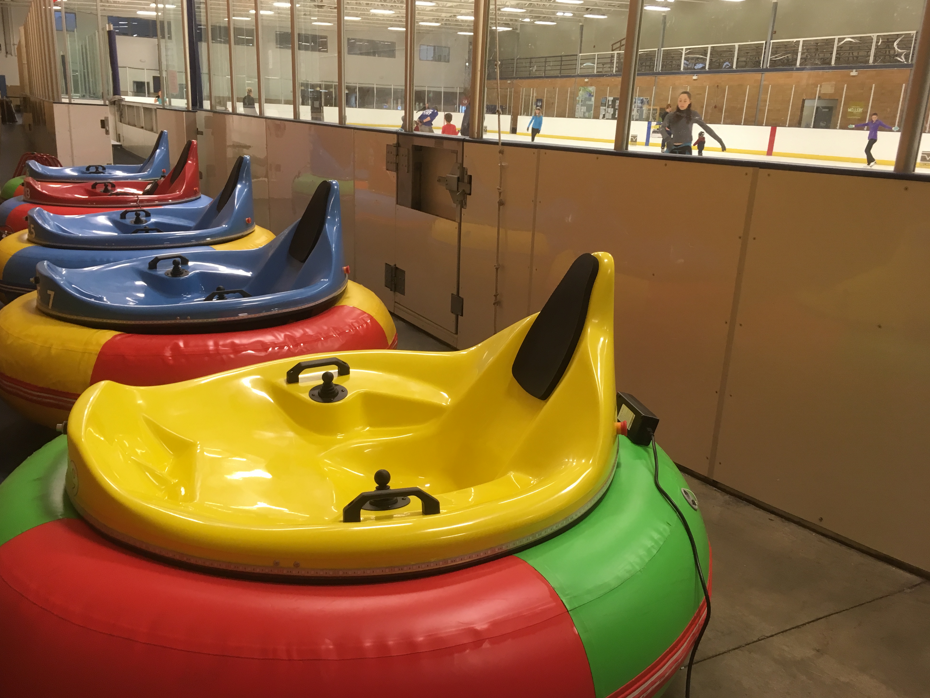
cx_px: 452
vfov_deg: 46.8
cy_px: 340
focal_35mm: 30
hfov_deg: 60.0
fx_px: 806
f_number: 2.2
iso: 64
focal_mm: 4.15
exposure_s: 1/30
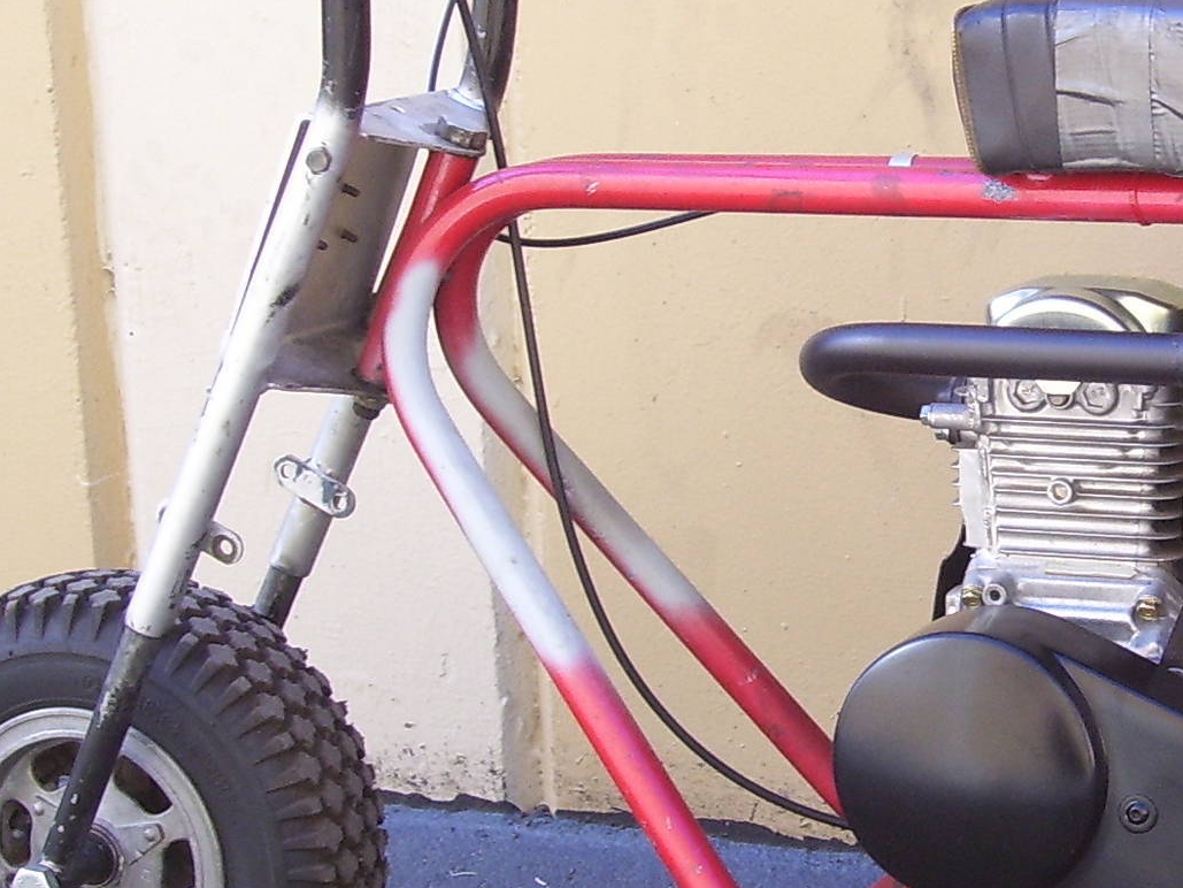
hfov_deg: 18.9
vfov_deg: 14.5
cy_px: 403
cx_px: 1077
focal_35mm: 102
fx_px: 3486
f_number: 3
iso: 80
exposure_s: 1/125
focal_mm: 7
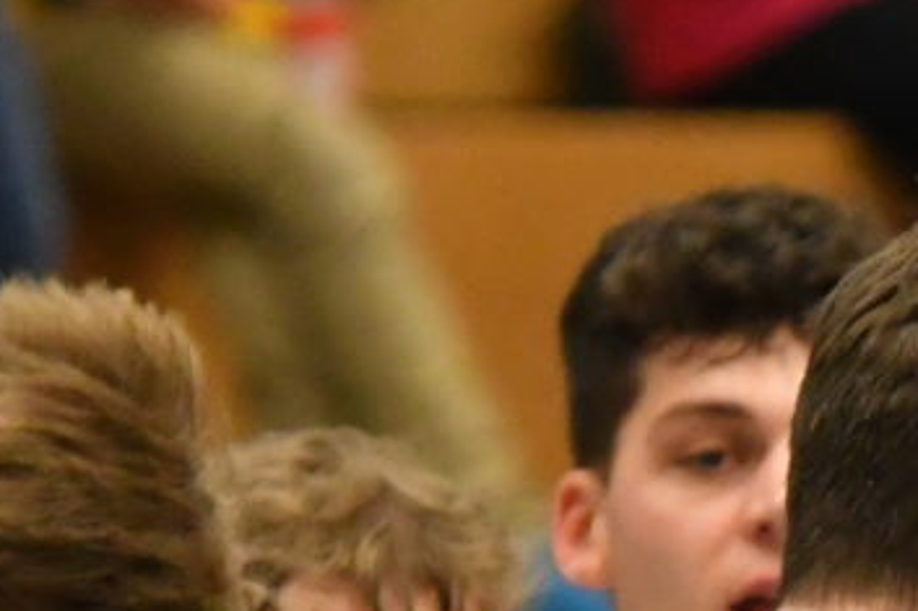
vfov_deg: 0.6
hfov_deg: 0.9
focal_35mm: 2175
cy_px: 1452
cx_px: 1563
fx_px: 55434
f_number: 2.8
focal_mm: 200
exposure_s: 1/500
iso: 2800
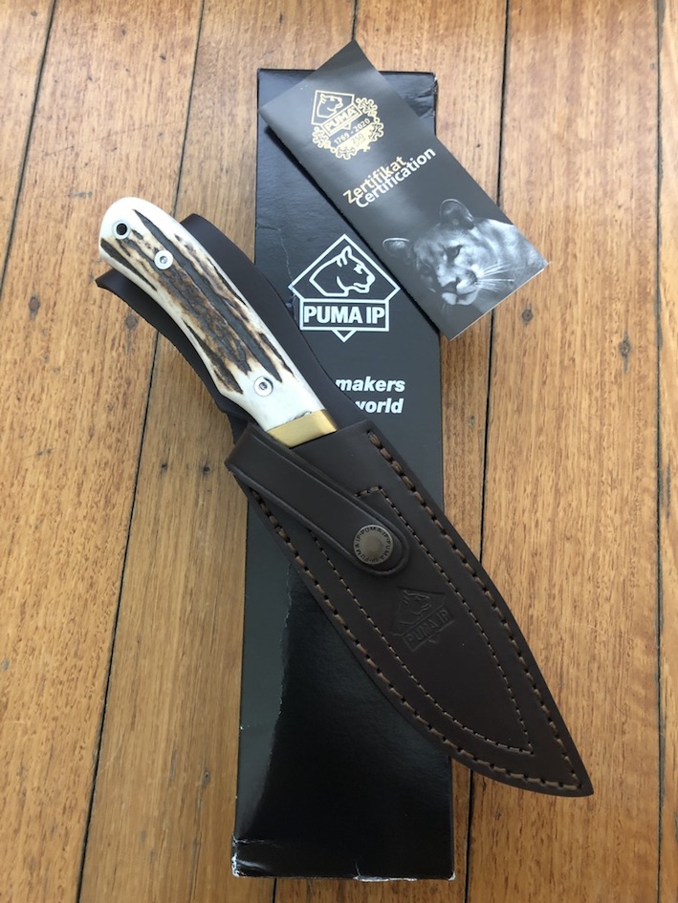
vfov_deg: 63.4
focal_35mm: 28
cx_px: 339
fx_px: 731
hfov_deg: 49.8
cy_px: 452
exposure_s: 1/15
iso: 50
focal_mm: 3.99
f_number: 1.8
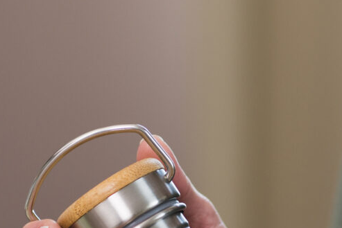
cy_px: 300
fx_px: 3354
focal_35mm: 353
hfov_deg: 5.8
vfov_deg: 3.9
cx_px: 380
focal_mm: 85
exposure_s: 1/125
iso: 250
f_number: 3.2
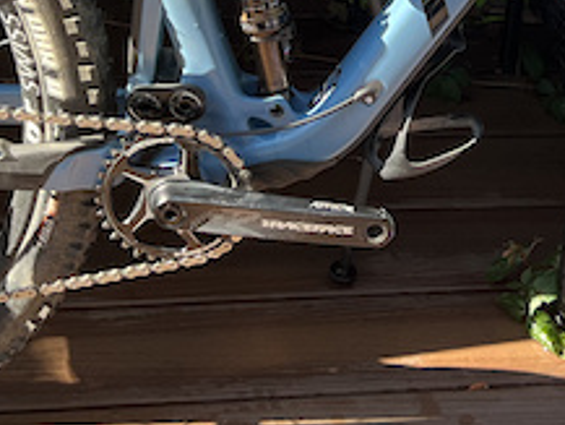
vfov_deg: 15.0
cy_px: -50
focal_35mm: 96
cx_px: 367
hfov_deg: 20.4
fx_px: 1568
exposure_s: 1/358
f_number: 1.5
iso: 50
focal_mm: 5.7
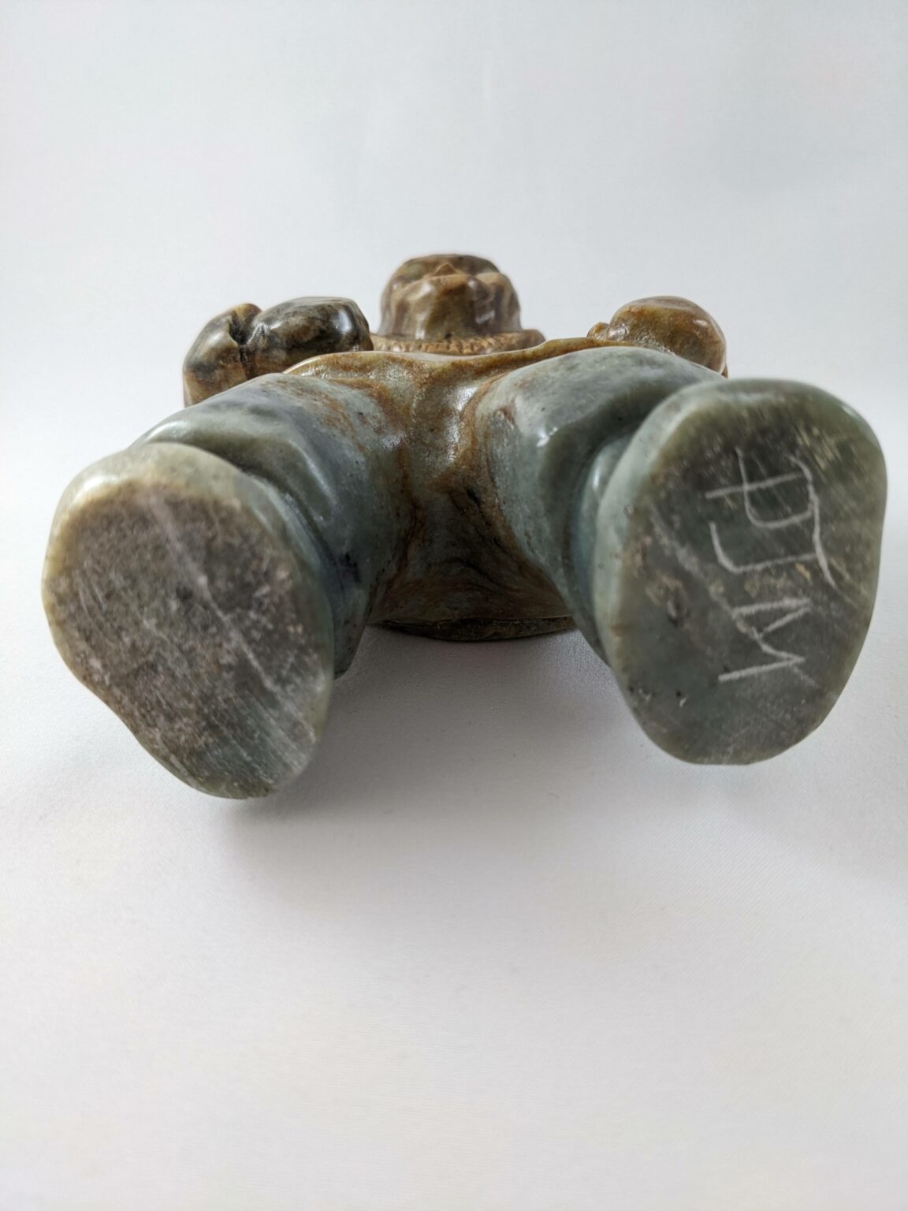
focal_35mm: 27
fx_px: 944
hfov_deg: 51.4
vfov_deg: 65.3
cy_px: 606
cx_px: 454
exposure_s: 1/120
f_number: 1.73
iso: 113
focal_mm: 4.38
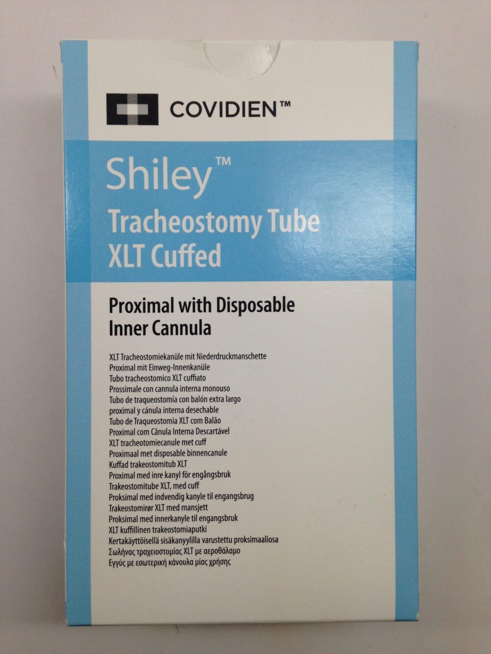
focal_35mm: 33
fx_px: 624
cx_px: 246
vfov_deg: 55.3
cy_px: 327
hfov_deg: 43.0
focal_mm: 4.12
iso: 80
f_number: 2.4
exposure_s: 1/120
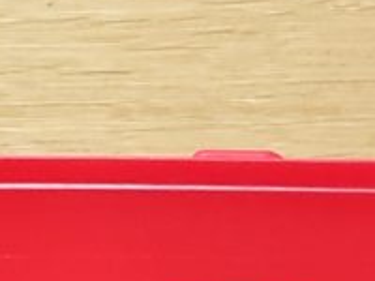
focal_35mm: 200
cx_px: 645
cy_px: 903
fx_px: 2167
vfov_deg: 6.6
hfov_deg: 9.5
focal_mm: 4.3
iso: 250
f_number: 2.4
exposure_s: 1/60
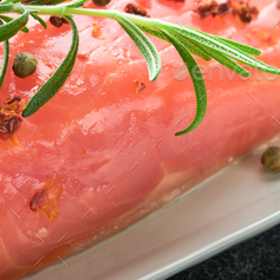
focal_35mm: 190
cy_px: 127
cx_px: 45
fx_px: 1739
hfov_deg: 9.2
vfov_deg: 9.2
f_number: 7.1
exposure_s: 1/160
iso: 160
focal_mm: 60
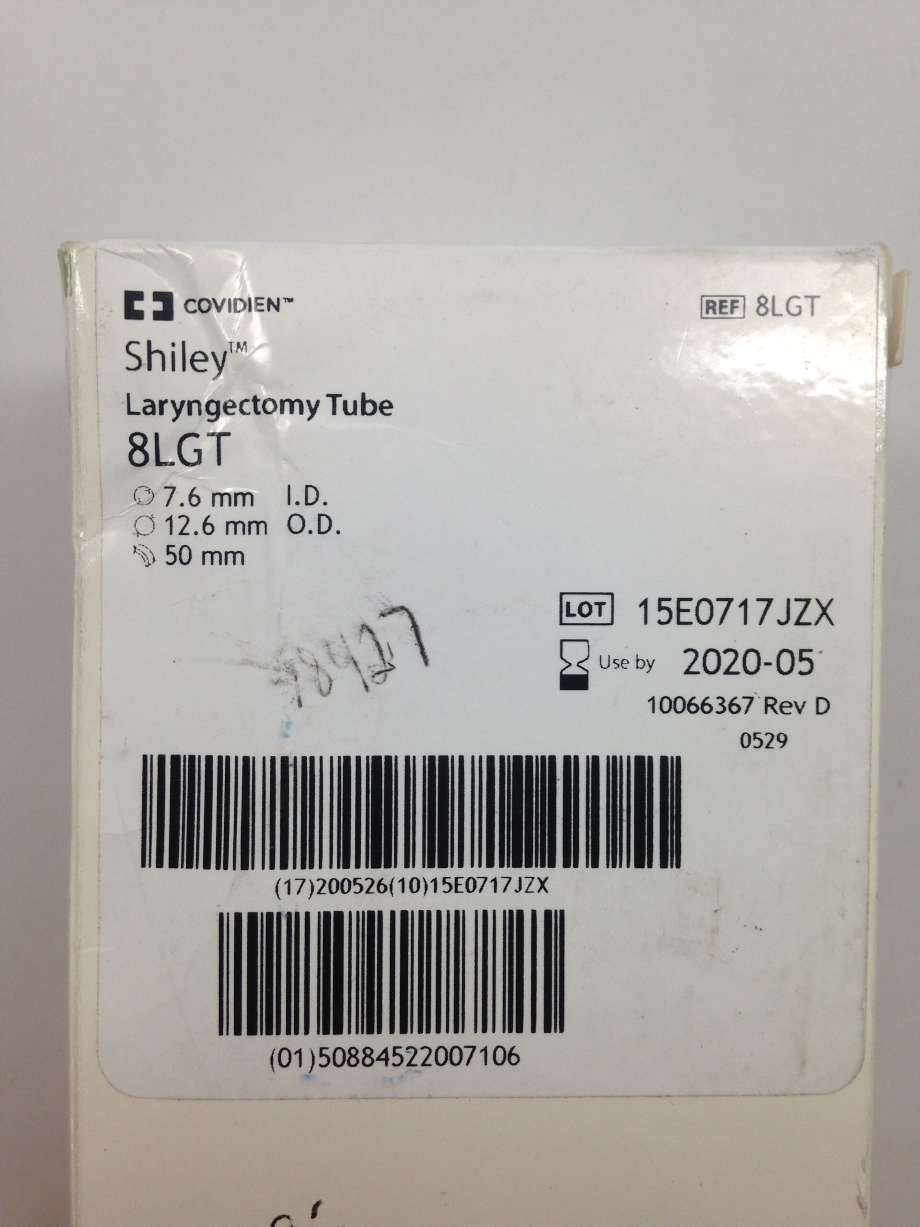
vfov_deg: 55.4
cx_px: 460
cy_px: 614
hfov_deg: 42.9
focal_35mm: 33
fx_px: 1169
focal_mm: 4.12
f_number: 2.4
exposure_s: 1/60
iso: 50
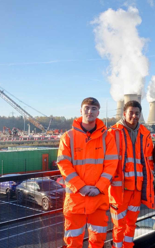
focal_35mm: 46
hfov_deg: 25.8
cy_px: 124
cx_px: 173
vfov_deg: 43.5
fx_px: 311
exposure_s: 1/160
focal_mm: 11.13
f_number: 7.1
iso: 125
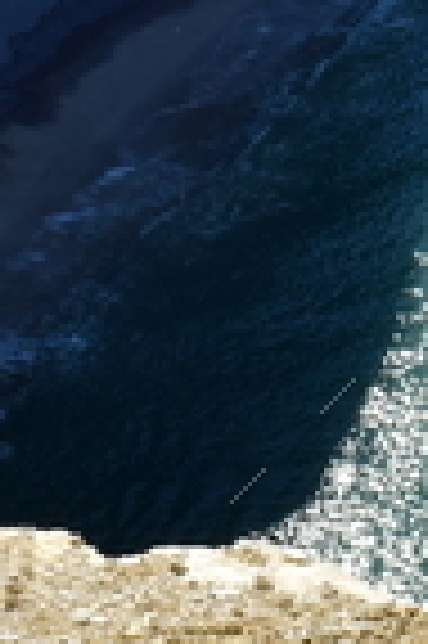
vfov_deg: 11.2
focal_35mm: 167
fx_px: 2985
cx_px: 631
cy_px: -628
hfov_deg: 8.0
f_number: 22
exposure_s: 1/100
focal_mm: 18
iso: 200
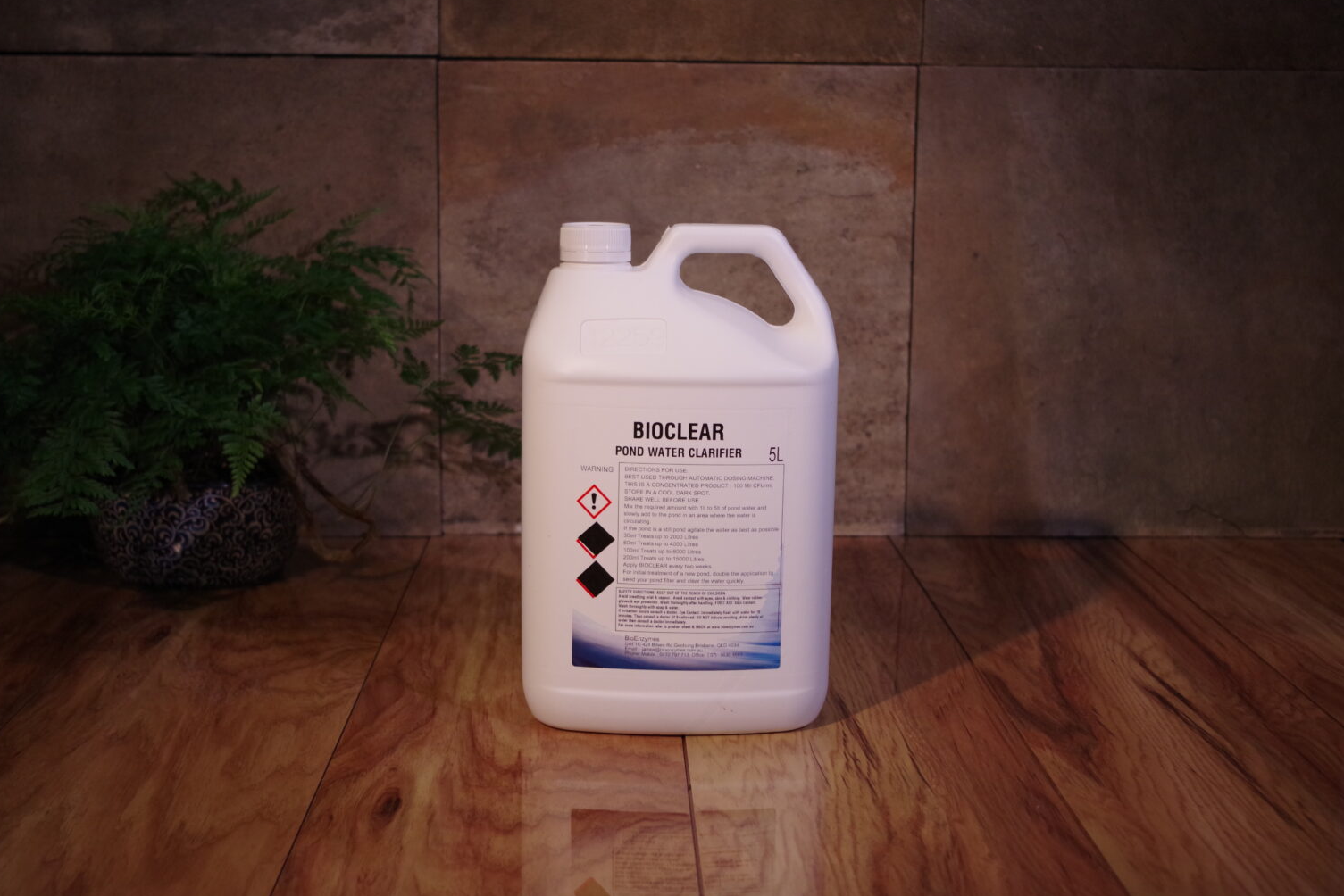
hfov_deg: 39.6
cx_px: 674
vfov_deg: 27.0
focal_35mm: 50
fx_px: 1867
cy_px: 444
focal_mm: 32.5
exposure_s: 1/125
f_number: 4
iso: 1600
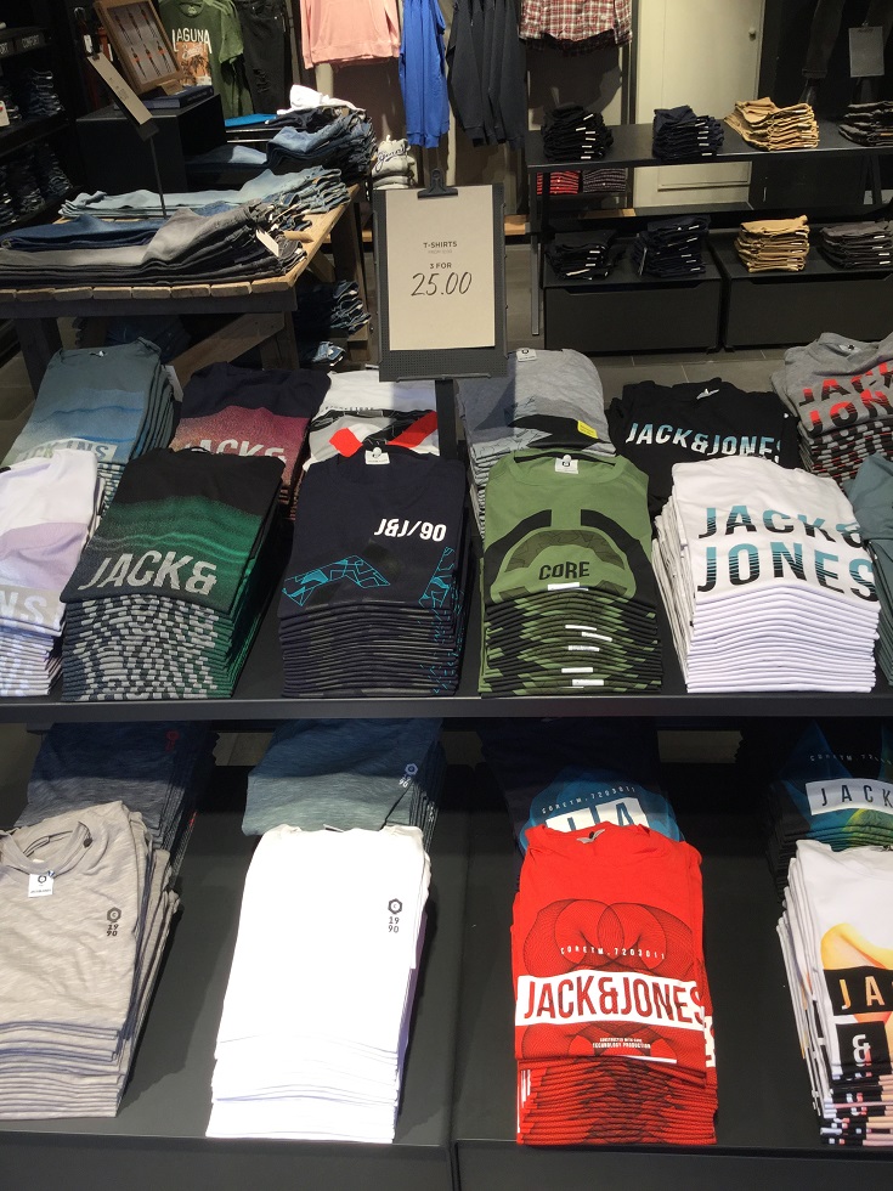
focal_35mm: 31
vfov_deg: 58.4
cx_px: 446
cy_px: 596
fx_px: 1066
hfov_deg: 45.4
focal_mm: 3.3
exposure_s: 1/50
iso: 32
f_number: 2.4
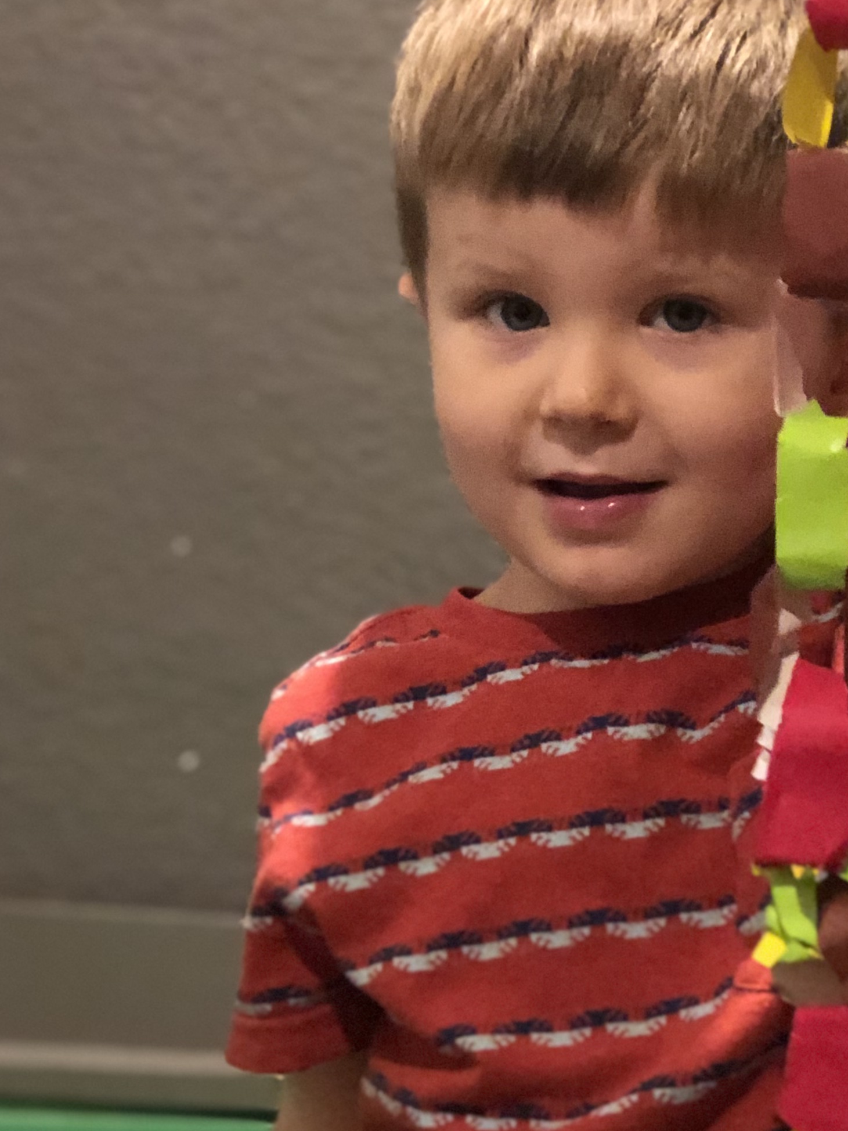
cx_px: 785
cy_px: 871
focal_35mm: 118
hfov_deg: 12.4
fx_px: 3854
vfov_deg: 16.6
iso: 1250
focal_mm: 6.6
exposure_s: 1/30
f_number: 2.8
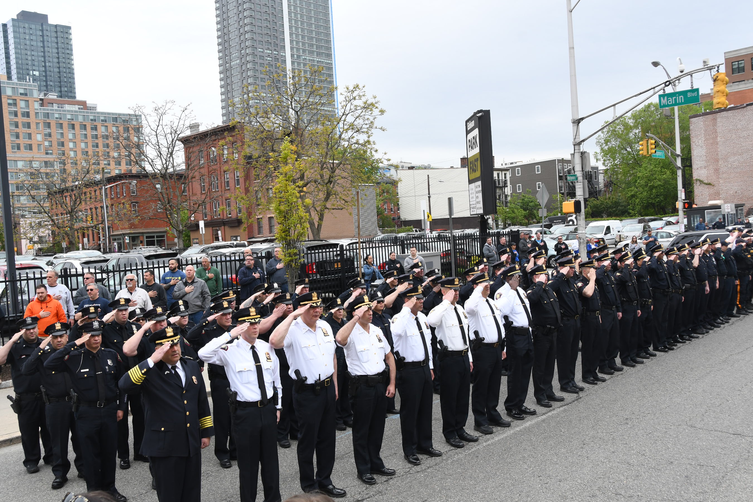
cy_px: 244
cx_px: 371
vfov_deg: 42.3
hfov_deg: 60.3
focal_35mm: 31
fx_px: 648
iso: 400
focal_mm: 20
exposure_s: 1/320
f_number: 9
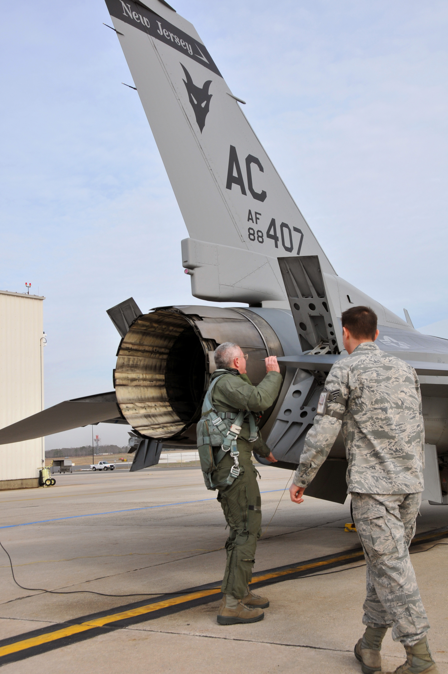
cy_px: 337
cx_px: 224
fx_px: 730
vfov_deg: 49.6
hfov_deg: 34.1
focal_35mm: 39
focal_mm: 26
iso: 200
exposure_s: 1/320
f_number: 9
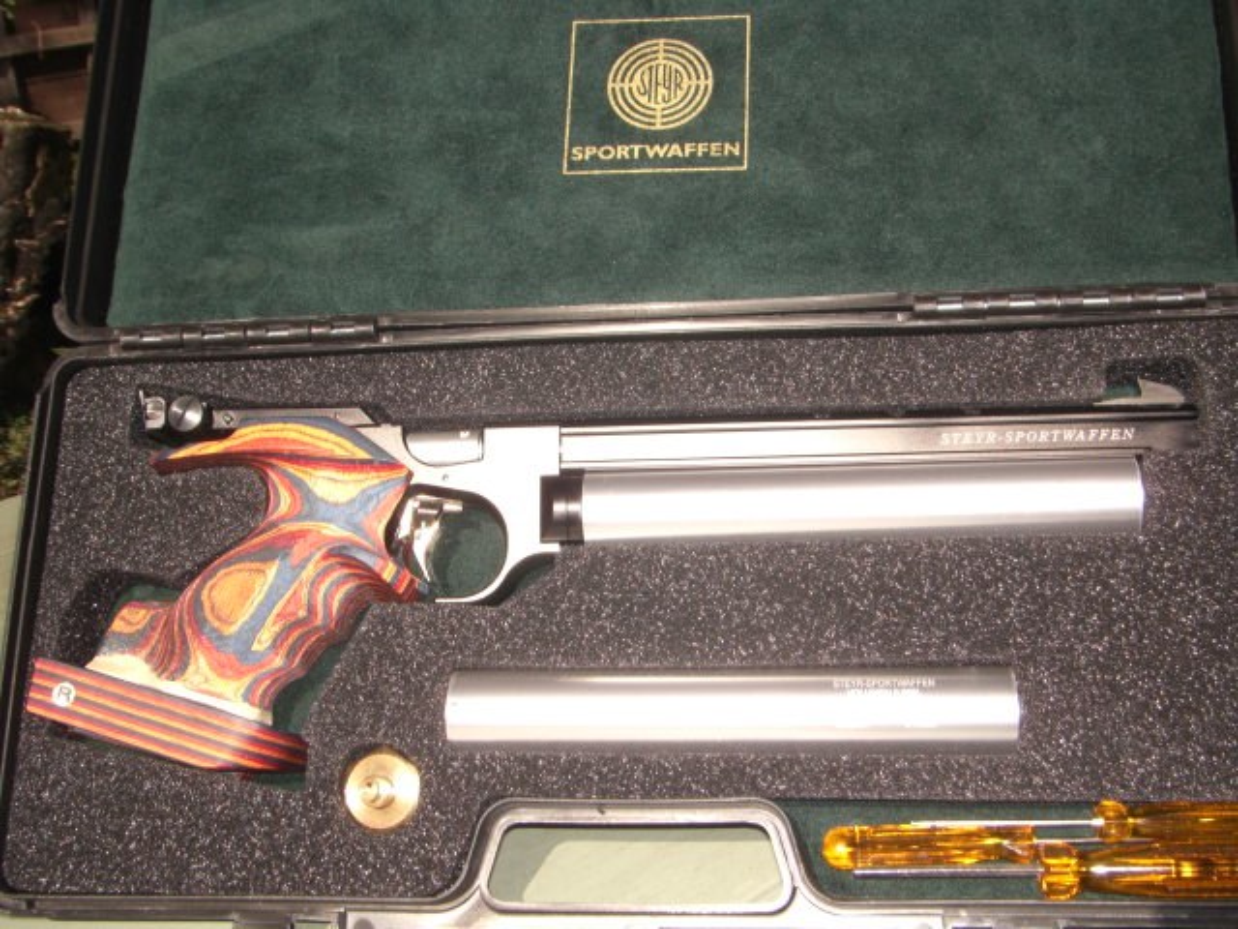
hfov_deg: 42.9
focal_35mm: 44
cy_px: 464
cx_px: 619
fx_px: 1574
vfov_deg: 32.9
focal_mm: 7.4
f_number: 4.8
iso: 64
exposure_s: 1/400
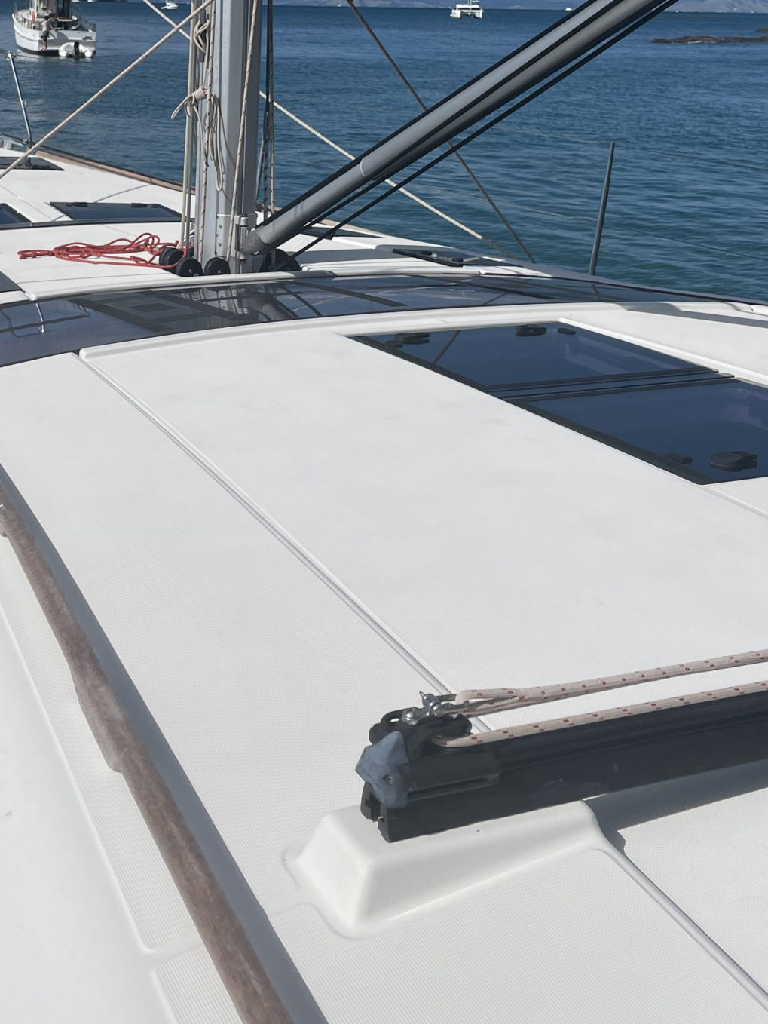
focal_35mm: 49
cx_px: 277
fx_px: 1449
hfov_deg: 29.5
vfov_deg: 37.3
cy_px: 185
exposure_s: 1/17544
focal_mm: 5.1
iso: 40
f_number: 1.6
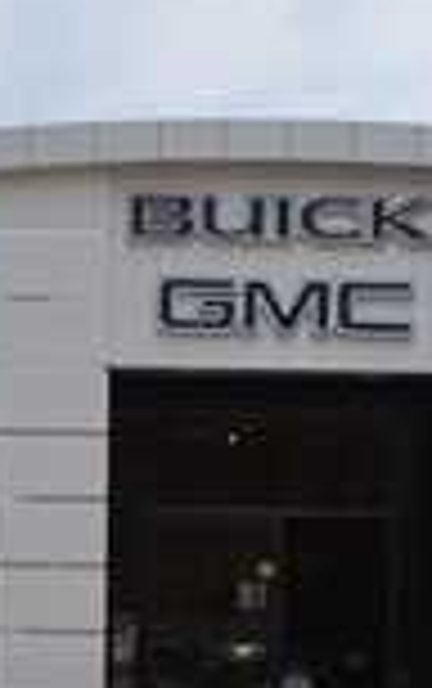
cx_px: 115
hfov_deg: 9.7
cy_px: 405
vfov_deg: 15.3
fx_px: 2555
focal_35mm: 136
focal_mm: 26
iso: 100
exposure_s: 1/250
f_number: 8
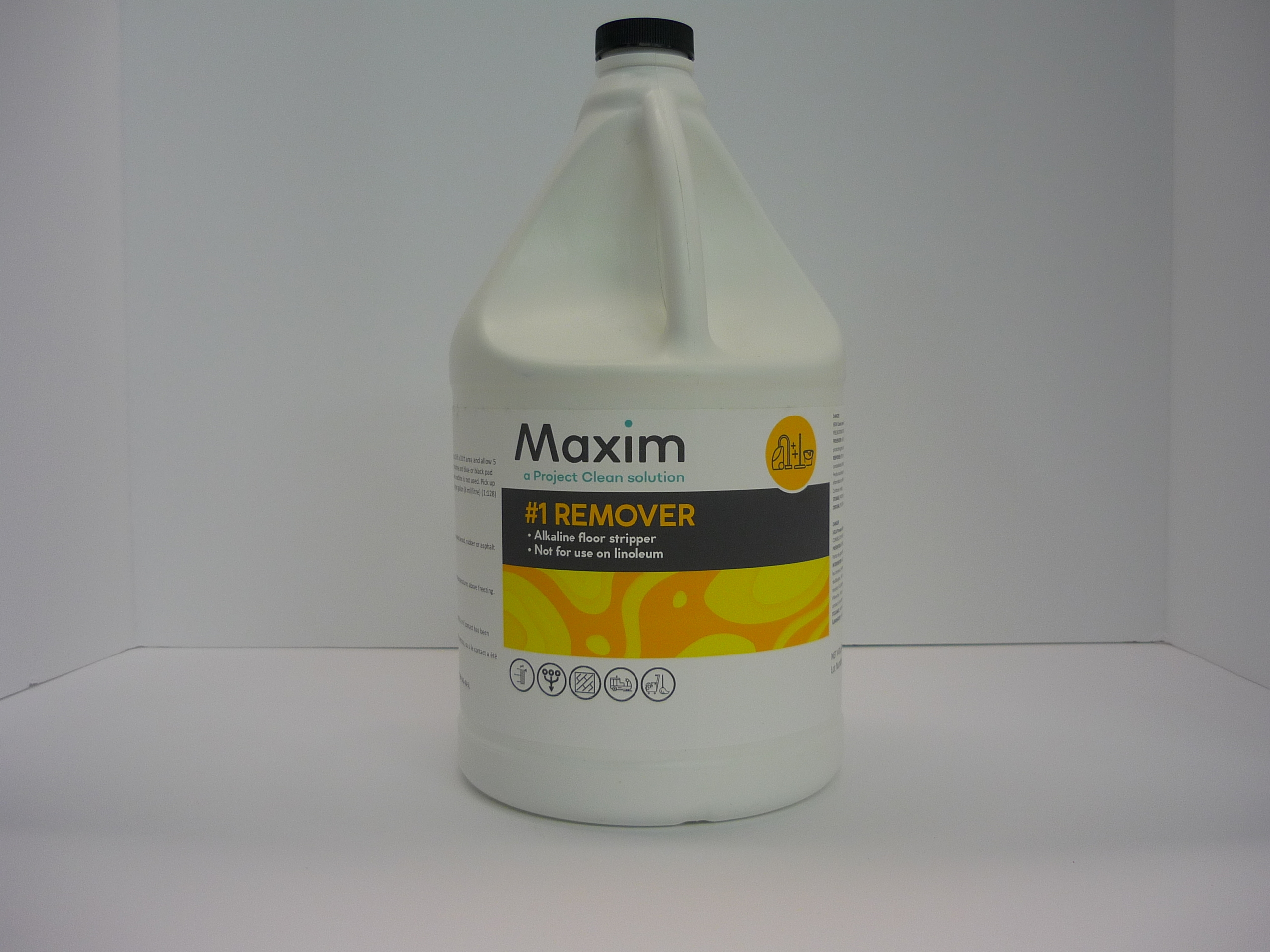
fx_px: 1211
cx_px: 635
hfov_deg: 55.4
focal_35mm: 33
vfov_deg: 42.9
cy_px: 476
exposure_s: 1/50
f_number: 2.8
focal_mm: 5.5
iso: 100
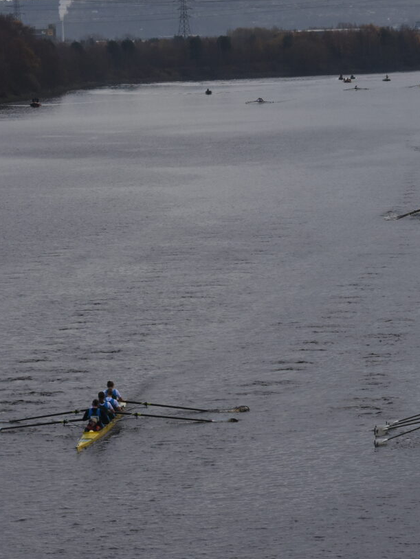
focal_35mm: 234
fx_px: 3784
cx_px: 228
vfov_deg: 8.5
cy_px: 257
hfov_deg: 6.4
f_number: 10
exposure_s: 1/640
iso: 640
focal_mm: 86
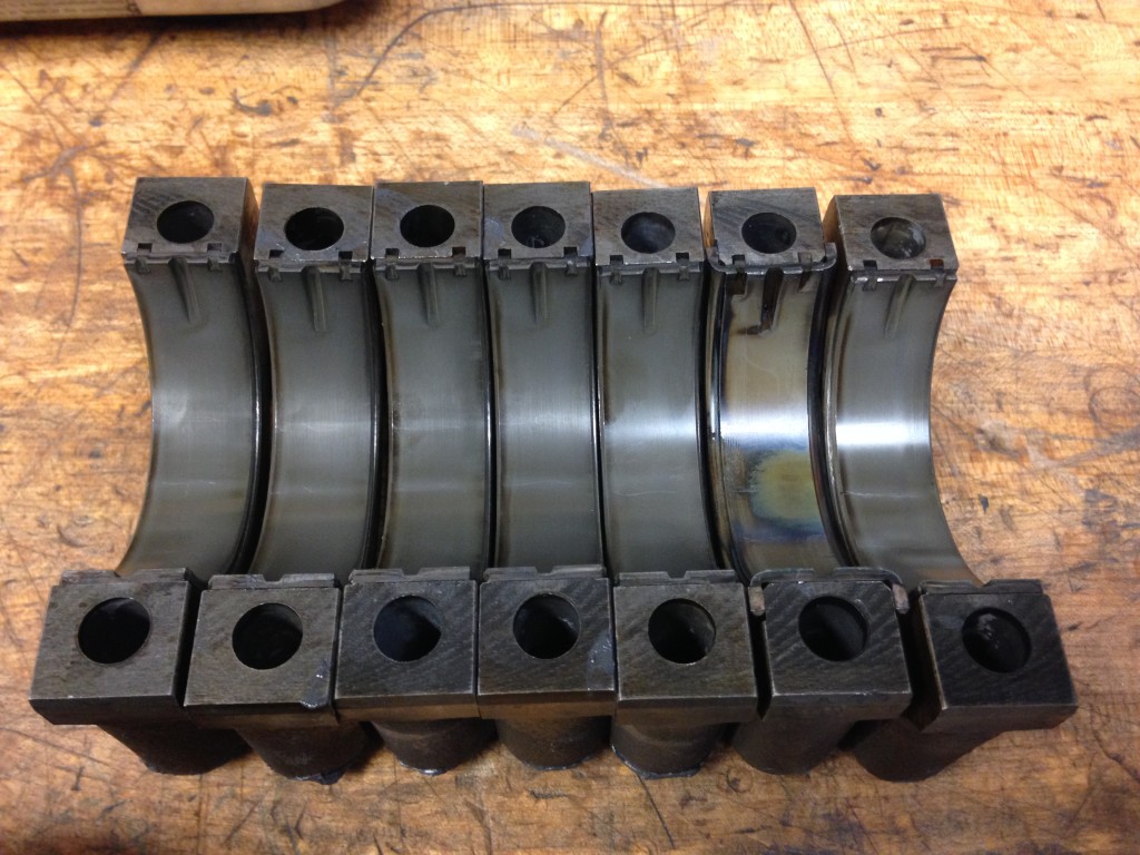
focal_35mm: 33
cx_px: 570
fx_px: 1087
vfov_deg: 42.9
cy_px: 428
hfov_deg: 55.4
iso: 250
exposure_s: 1/20
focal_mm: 4.12
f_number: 2.4
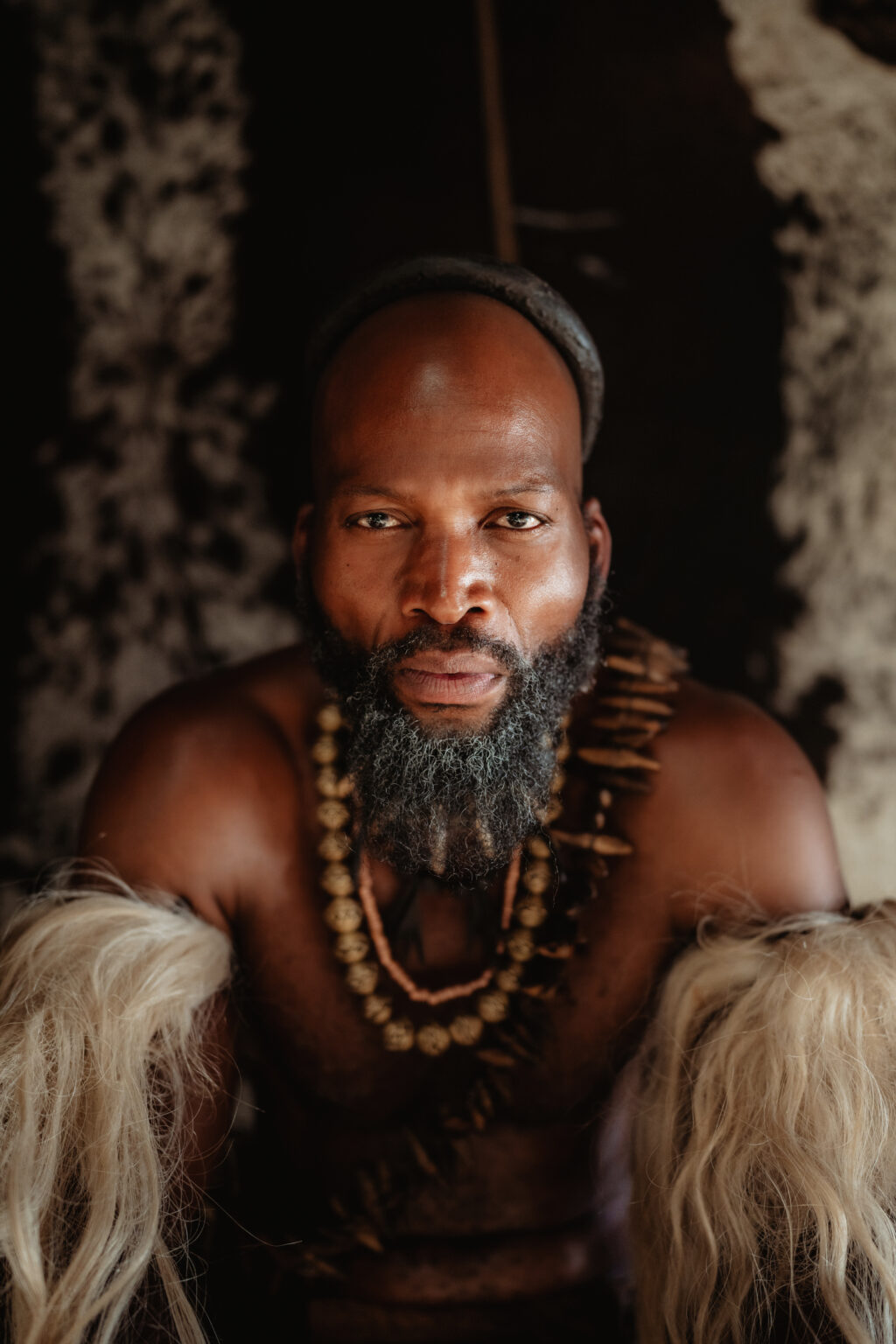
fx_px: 1307
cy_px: 672
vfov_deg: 54.4
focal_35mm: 35
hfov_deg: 37.9
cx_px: 448
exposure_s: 1/250
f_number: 1.4
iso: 400
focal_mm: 35
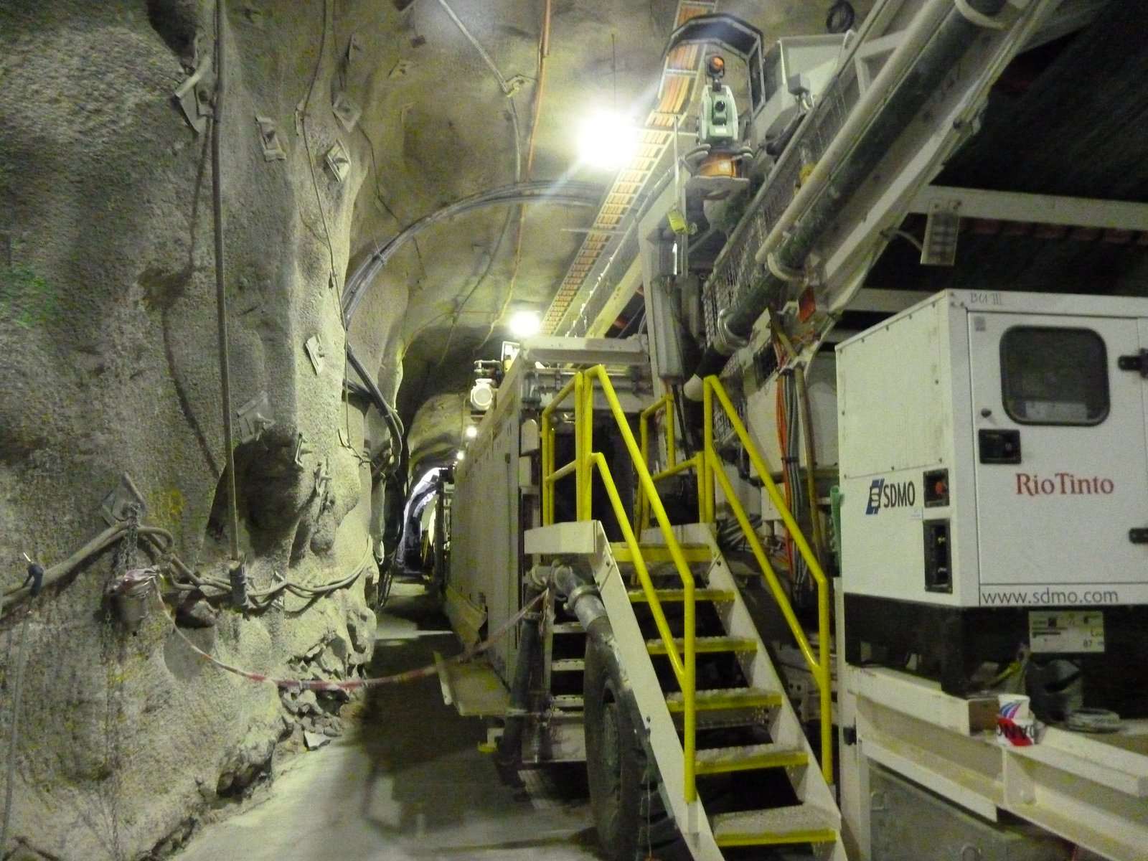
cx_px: 574
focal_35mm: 28
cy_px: 430
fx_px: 929
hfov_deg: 63.4
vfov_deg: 49.7
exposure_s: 1/15
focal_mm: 4.9
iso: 1250
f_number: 3.3
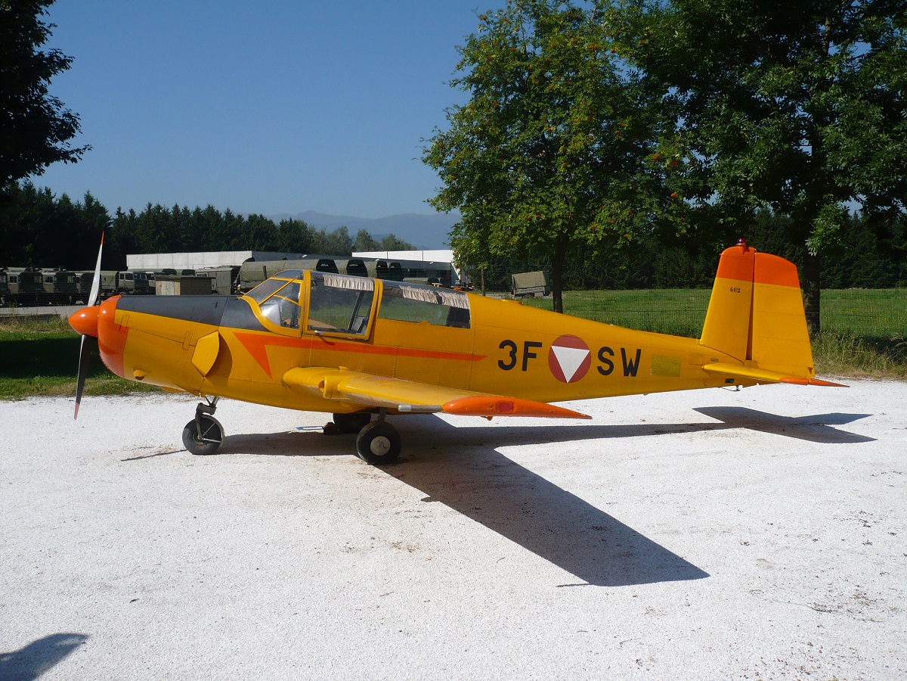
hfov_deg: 51.4
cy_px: 340
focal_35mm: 36
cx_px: 454
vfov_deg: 39.7
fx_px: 943
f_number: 8
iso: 100
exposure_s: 1/320
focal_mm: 6
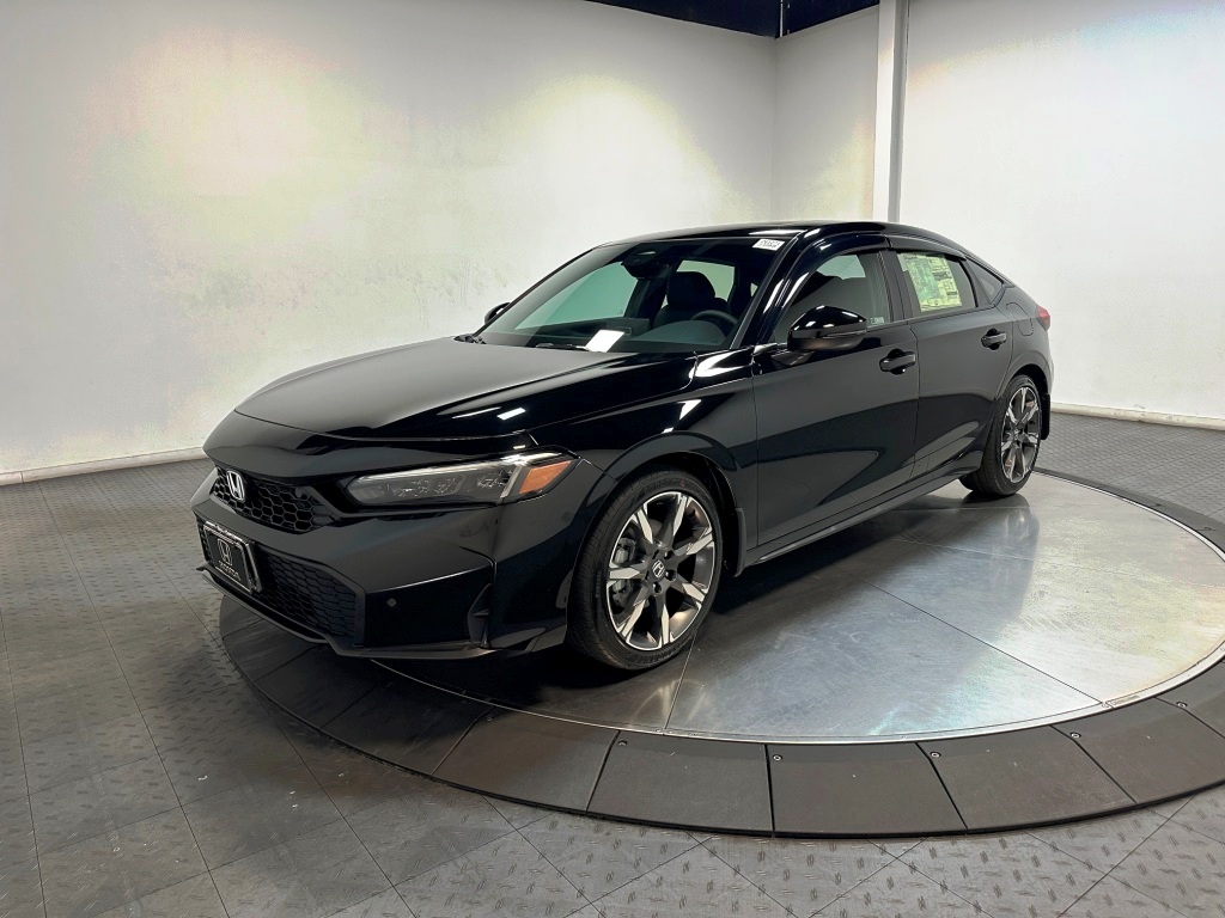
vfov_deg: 56.8
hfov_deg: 71.6
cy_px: 459
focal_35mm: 24
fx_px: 849
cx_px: 612
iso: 250
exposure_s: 1/60
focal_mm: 6.86
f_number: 1.78
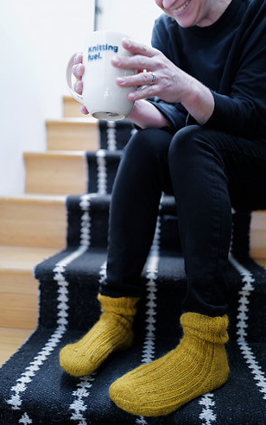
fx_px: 336
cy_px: 212
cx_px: 140
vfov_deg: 64.6
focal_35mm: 29
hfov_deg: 43.2
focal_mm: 28
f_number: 1.7
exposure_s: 1/50
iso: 500
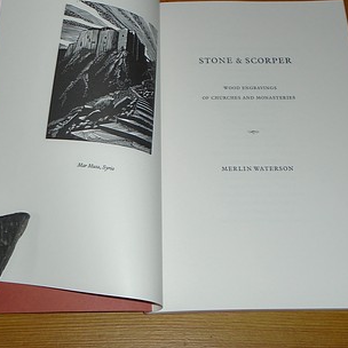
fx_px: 694
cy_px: 141
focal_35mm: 61
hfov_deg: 28.1
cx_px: 143
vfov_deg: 28.1
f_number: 4.1
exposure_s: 1/60
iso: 200
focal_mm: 7.4
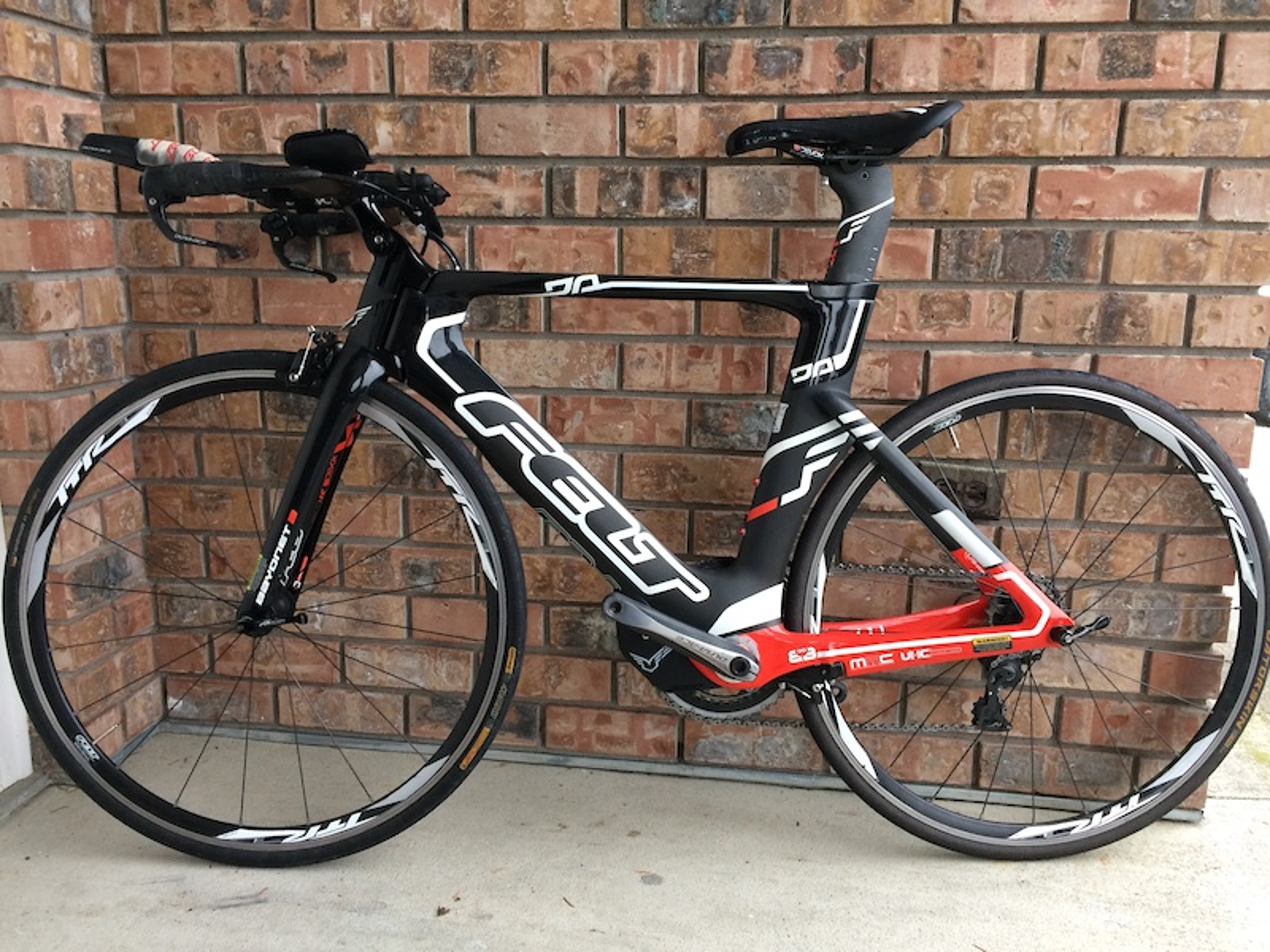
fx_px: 1064
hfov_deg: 61.7
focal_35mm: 29
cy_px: 476
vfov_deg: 48.2
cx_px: 635
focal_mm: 4.15
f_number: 2.2
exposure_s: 1/30
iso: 50
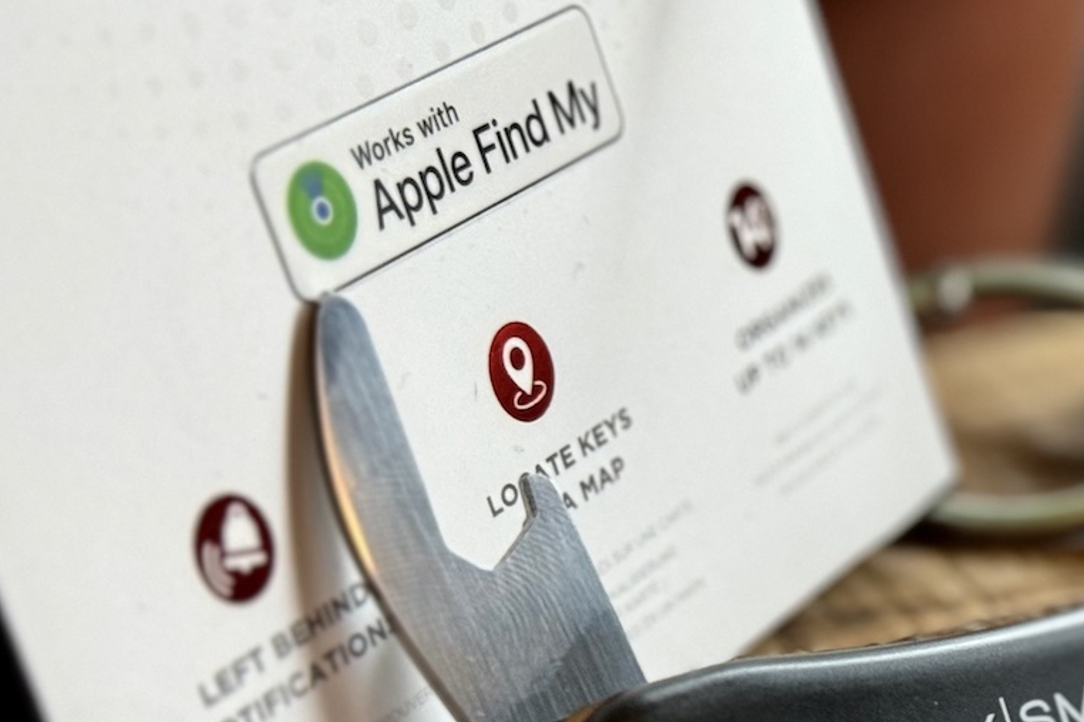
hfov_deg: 16.7
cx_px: 1270
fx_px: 3553
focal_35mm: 118
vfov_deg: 11.6
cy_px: 546
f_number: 1.78
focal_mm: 6.86
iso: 200
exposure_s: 1/40
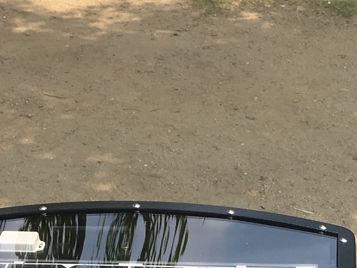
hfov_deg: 17.4
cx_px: 339
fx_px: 1144
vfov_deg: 12.5
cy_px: 424
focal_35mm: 111
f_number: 2.2
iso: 25
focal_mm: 4.15
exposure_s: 1/974
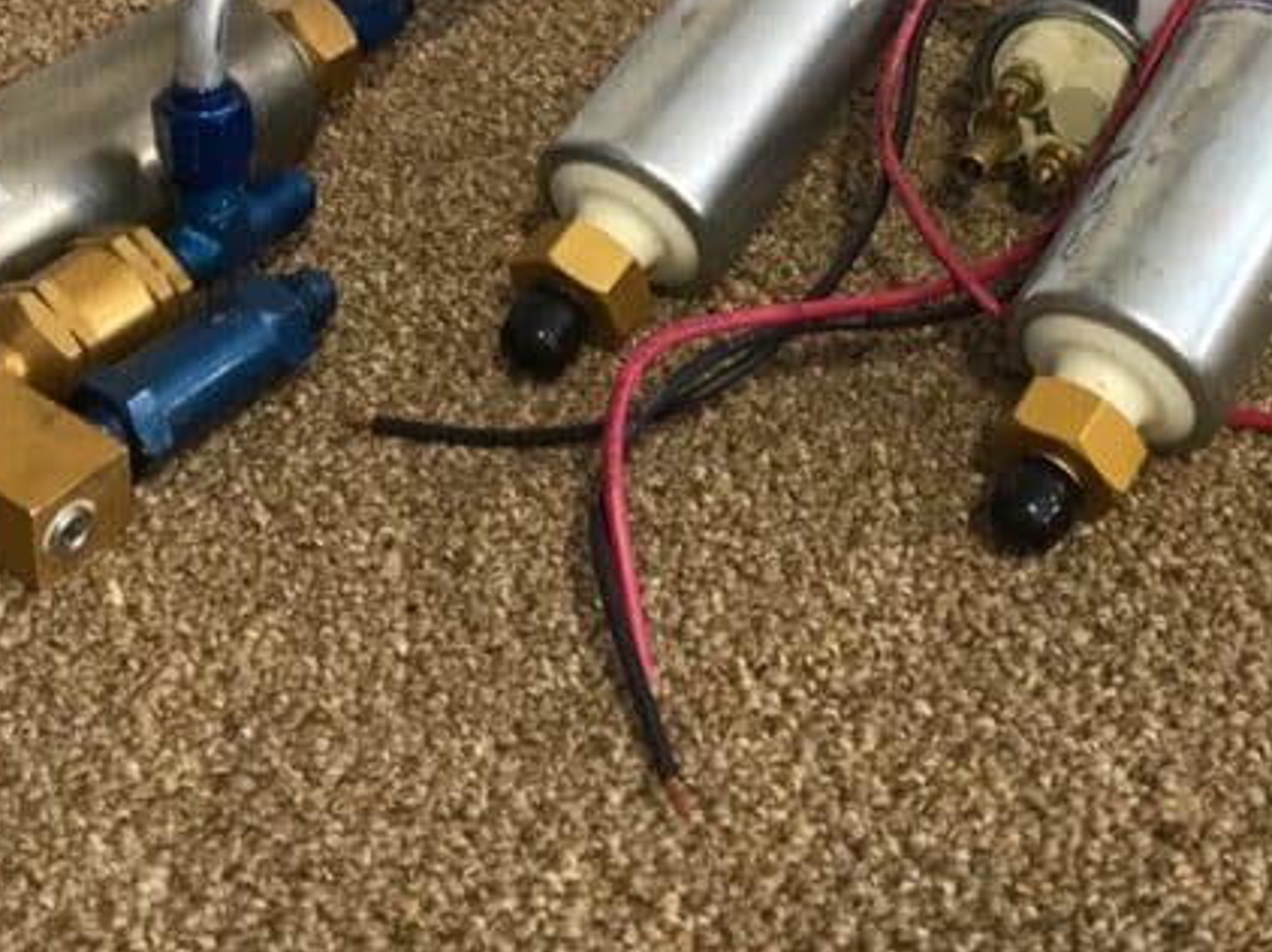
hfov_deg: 28.1
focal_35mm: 68
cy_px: 15
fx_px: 2497
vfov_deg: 20.9
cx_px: 971
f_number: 1.8
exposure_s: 1/24
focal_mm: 3.99
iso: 40
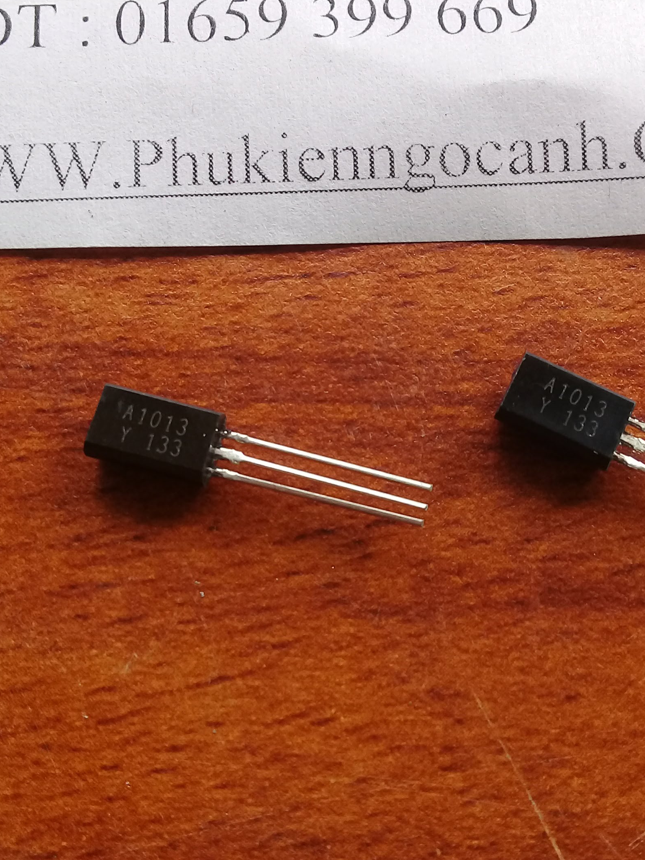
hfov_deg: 30.2
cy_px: 394
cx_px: 365
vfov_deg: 39.6
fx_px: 1193
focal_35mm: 48
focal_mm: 3.3
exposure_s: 1/161
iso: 50
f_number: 2.2
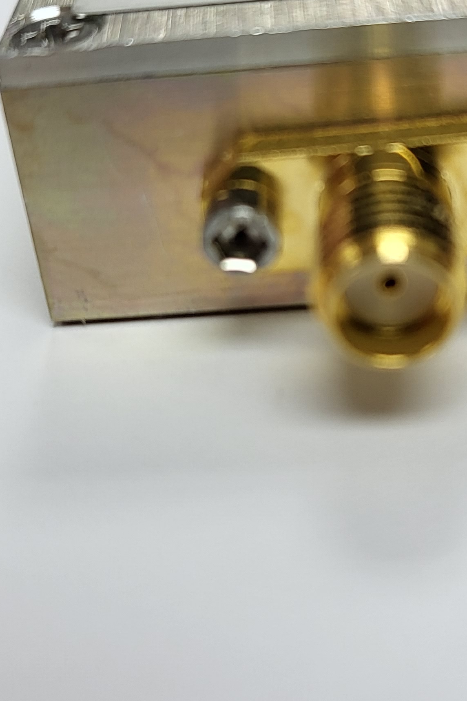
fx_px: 1226
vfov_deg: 31.8
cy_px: 265
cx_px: 294
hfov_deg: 21.5
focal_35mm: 63
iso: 64
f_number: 1.8
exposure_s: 1/120
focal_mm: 5.4
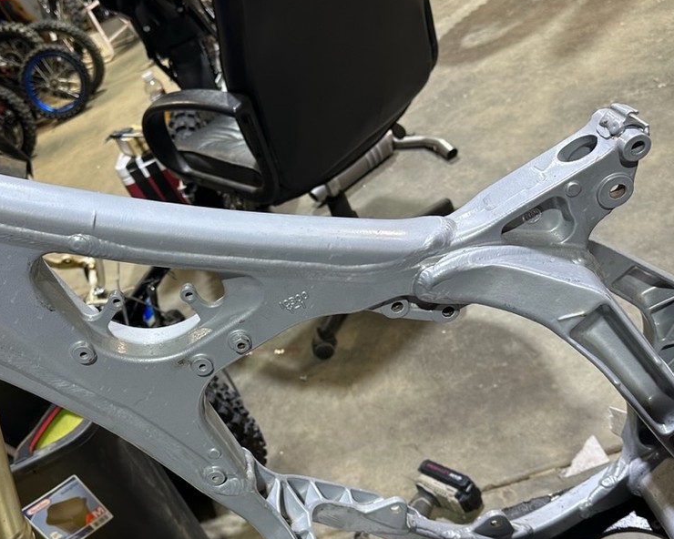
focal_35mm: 38
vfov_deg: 39.0
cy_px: 331
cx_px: 237
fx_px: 758
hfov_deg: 47.3
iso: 160
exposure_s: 1/120
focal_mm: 6.86
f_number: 1.78
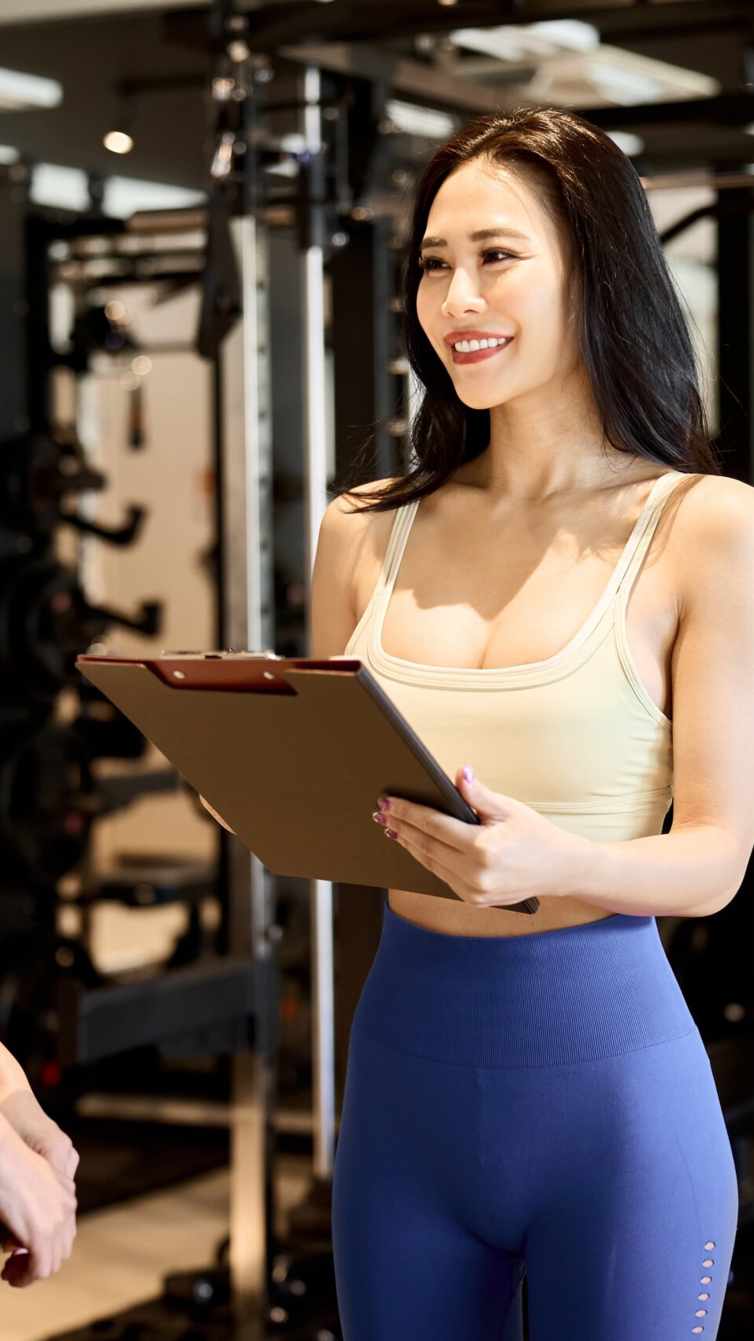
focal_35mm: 82
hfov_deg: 14.7
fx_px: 2914
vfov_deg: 25.9
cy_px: 671
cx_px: 358
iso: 800
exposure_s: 1/80
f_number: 2.2
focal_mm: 52
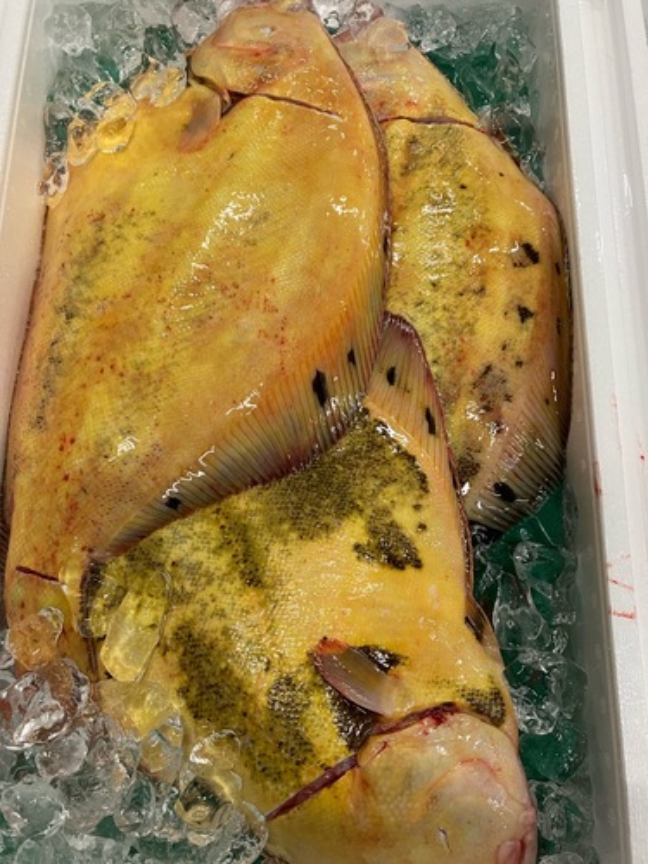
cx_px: 324
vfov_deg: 63.4
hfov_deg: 49.7
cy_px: 432
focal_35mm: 28
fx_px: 699
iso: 100
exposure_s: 1/60
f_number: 1.8
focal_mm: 3.99
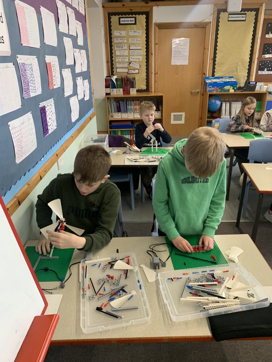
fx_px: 272
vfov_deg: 67.3
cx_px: 136
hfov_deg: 53.1
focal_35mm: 26
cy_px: 181
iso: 100
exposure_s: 1/60
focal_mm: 4.25
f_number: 1.8
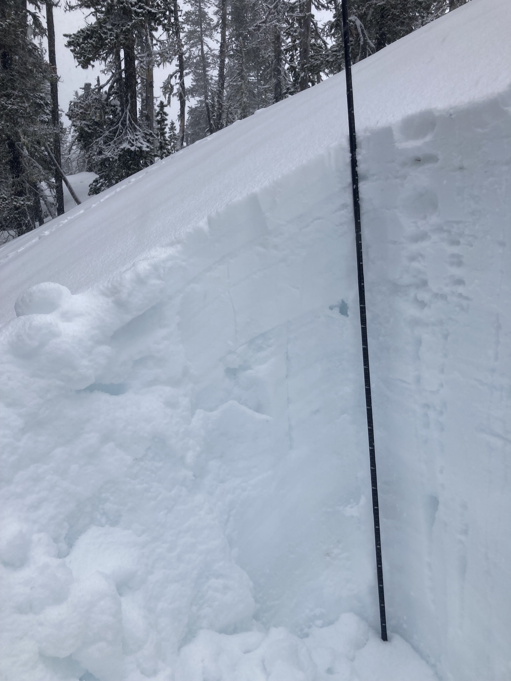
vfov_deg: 63.4
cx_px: 256
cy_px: 340
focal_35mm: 28
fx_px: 551
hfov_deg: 49.7
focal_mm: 3.99
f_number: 1.8
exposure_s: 1/289
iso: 20
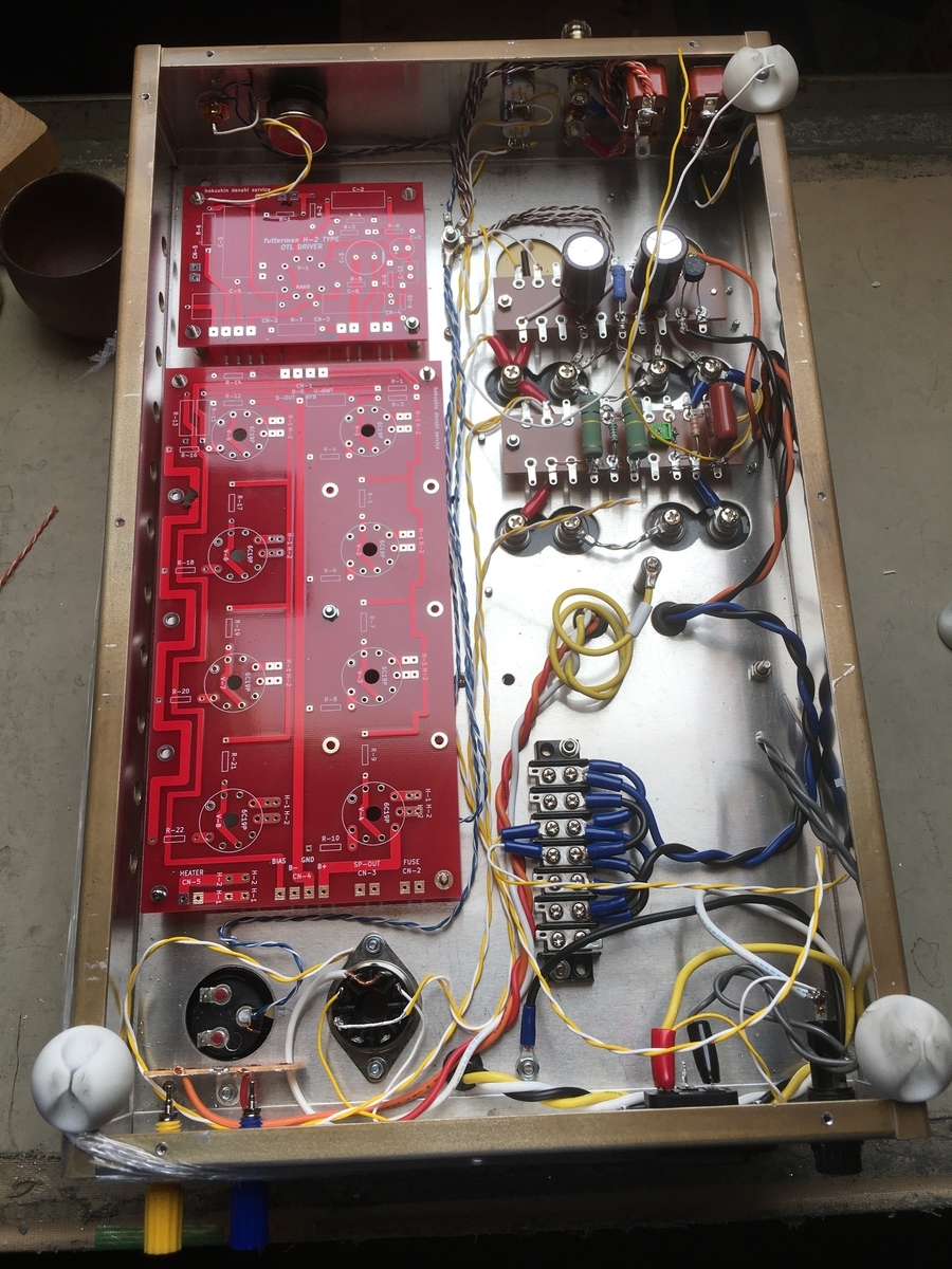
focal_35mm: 29
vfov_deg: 61.7
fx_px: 1063
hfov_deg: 48.2
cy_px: 634
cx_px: 476
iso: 25
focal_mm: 4.15
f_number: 2.2
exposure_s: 1/120
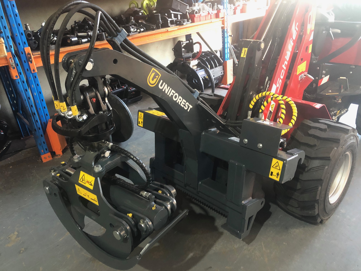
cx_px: 180
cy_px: 136
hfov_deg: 63.4
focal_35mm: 28
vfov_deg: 49.7
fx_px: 292
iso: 100
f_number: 1.8
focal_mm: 3.99
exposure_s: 1/10
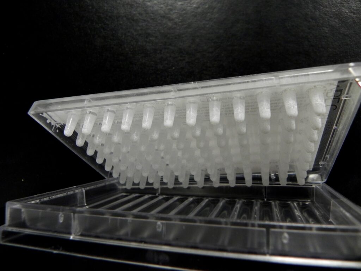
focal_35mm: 26
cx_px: 180
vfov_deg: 53.1
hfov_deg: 67.3
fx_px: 271
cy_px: 136
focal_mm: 4.6
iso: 400
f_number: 2.8
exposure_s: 1/25.2
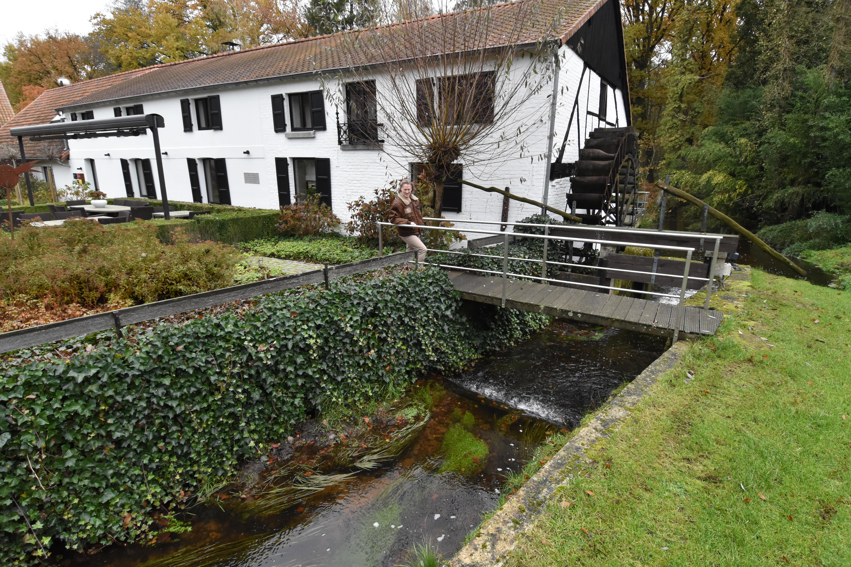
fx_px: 425
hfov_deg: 90.0
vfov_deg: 67.4
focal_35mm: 18
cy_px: 284
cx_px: 426
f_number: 8
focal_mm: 12
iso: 1600
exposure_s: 1/250
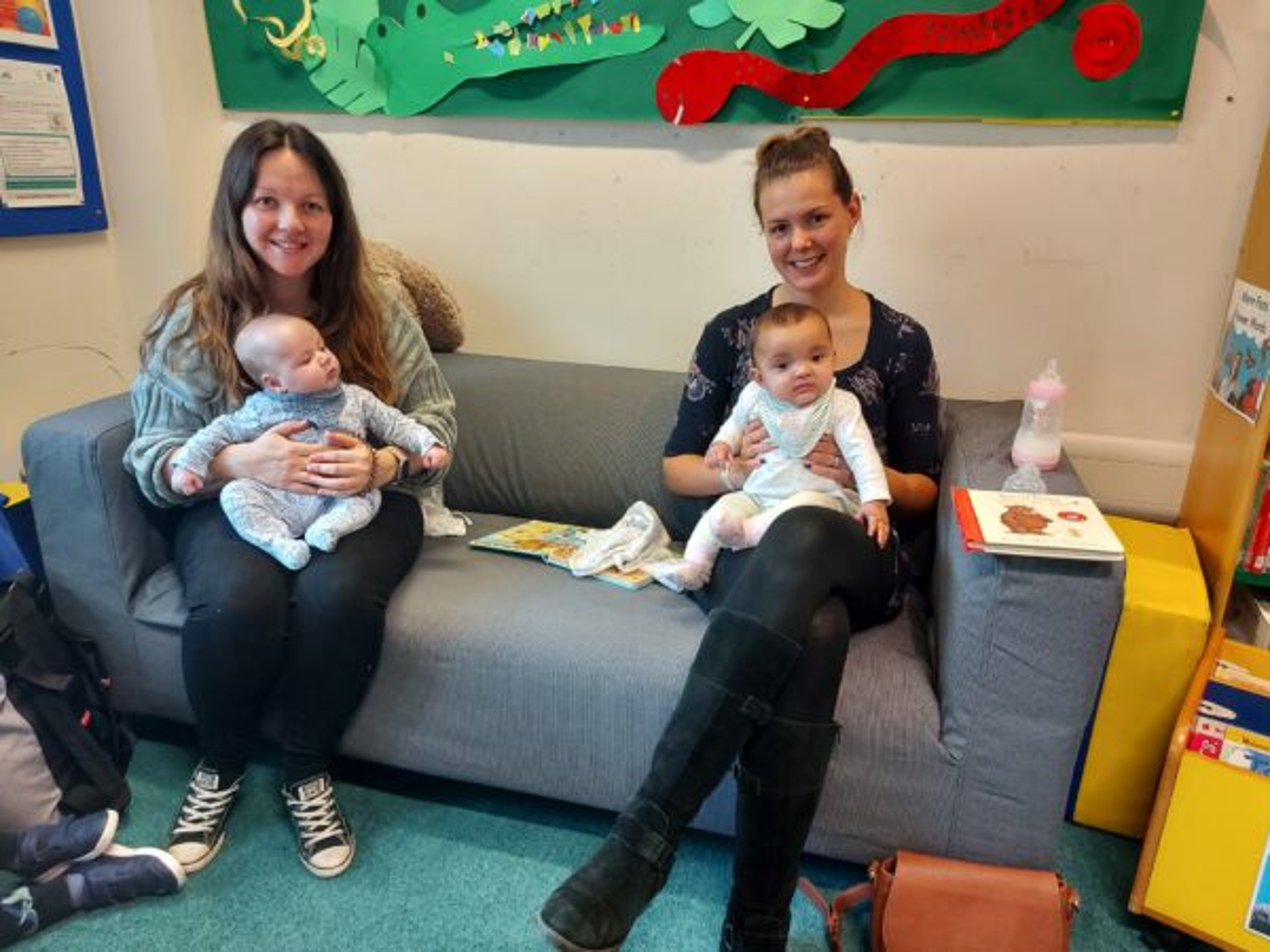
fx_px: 881
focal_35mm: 24
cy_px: 476
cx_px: 635
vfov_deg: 56.8
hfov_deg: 71.6
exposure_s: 1/50
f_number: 1.8
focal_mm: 5.23
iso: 200
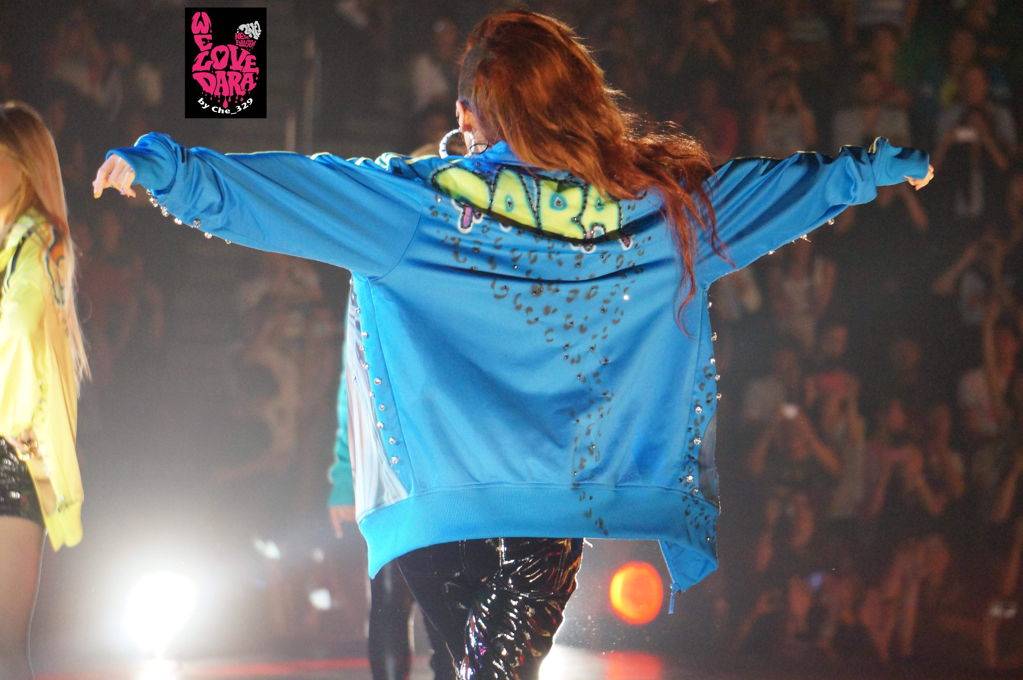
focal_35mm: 207
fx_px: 5876
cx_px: 512
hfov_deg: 10.0
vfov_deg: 6.6
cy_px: 340
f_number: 5.6
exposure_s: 1/250
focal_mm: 138
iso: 3200
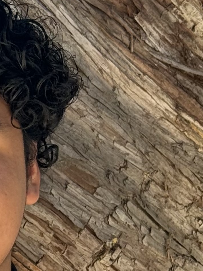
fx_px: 1157
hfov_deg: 9.8
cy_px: 286
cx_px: -73
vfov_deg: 13.1
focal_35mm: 148
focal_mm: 6.86
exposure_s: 1/173
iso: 64
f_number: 1.78
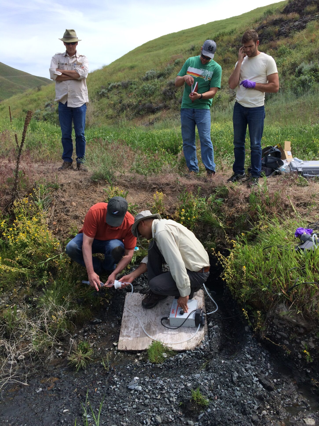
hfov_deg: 46.8
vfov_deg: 60.0
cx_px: 160
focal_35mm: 30
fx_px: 369
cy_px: 213
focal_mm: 4.12
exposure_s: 1/1325
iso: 32
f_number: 2.2
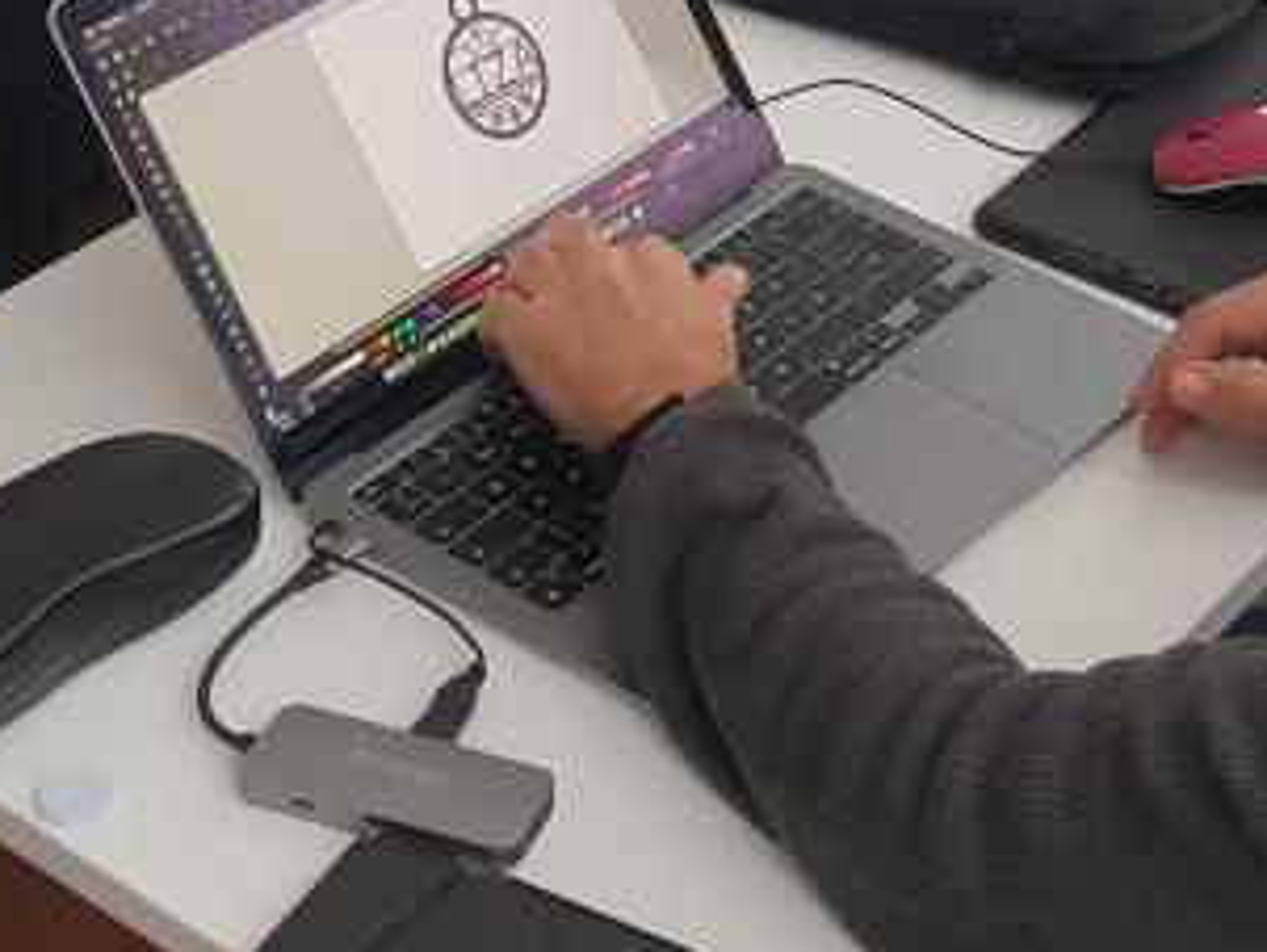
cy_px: -122
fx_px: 3150
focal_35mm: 86
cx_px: 969
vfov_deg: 16.6
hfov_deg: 22.5
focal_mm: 4.2
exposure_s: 1/39
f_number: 1.7
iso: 160
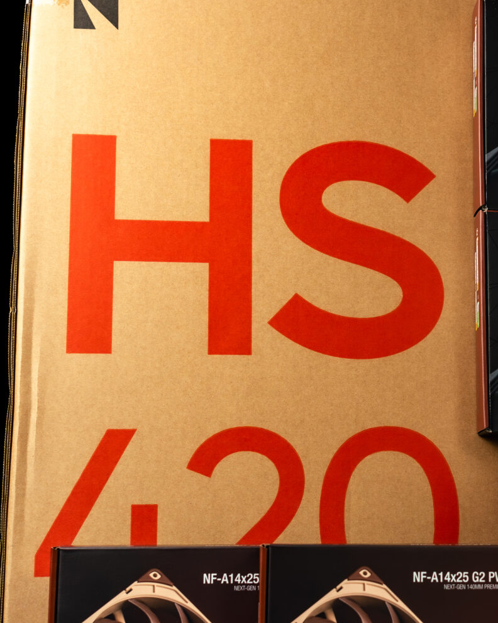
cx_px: 402
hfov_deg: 22.5
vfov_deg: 28.3
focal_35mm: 67
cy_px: 345
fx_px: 1234
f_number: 3.2
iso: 200
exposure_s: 1/25
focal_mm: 23
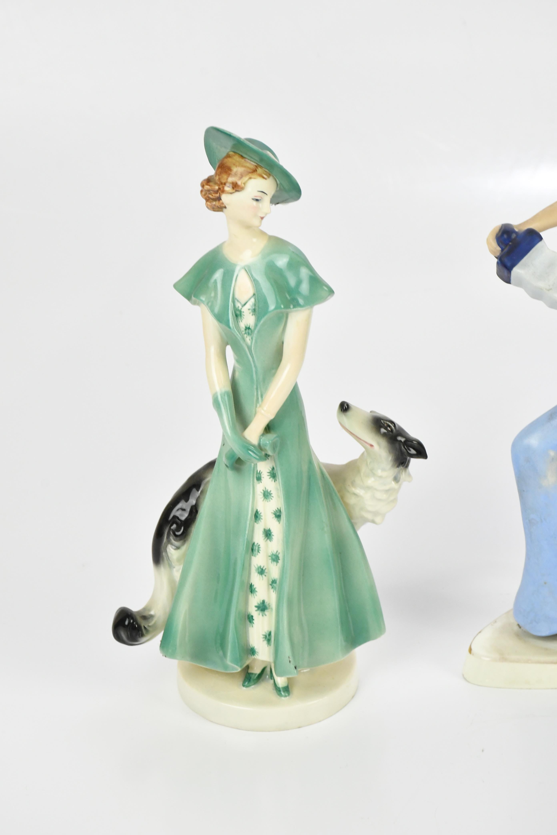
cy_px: 418
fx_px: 2437
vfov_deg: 19.5
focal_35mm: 105
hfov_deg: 13.0
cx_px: 278
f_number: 11
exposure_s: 1/125
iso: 2500
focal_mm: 70
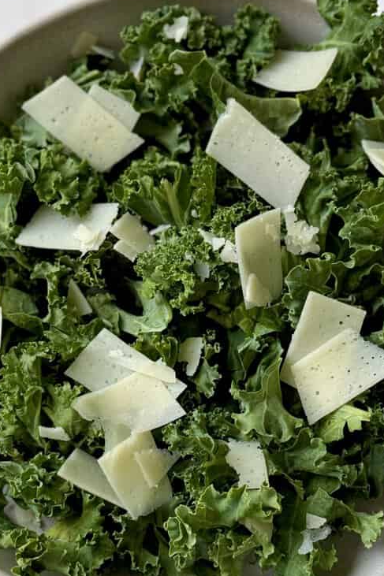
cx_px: 207
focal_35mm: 82
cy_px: 321
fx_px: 1313
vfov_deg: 24.8
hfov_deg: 16.6
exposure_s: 1/233
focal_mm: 6.76
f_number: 1.78
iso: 125
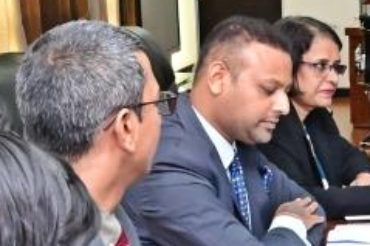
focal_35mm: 103
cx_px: 478
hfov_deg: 18.5
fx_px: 1058
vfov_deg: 13.2
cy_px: 211
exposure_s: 1/160
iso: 8000
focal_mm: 24
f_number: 11
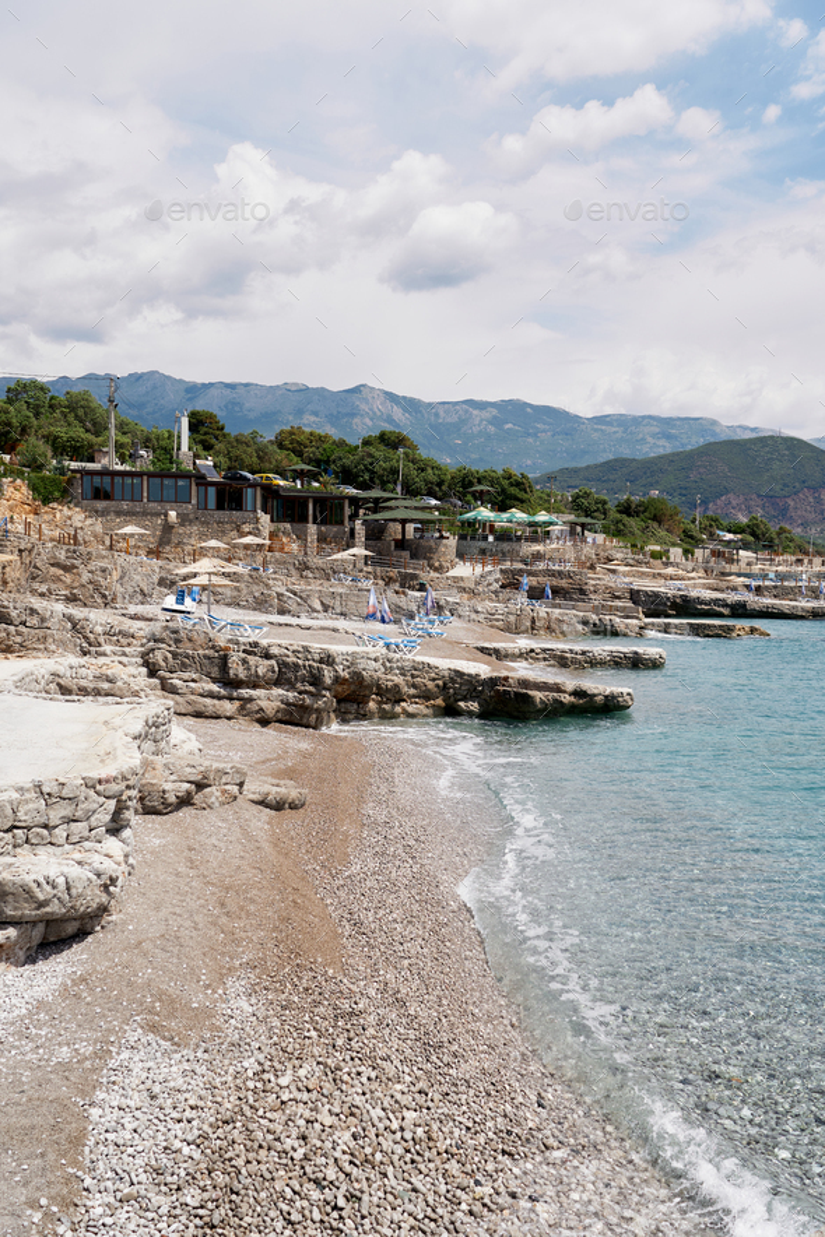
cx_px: 412
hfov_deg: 37.9
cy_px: 618
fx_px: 1203
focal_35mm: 35
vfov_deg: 54.4
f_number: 4
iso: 100
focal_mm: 35
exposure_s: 1/1250
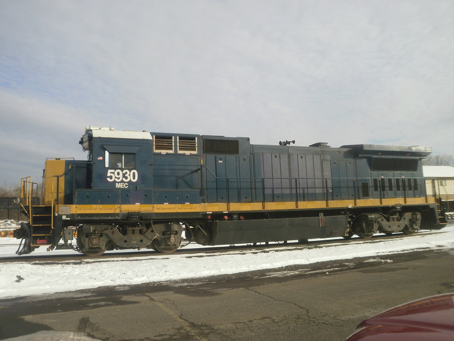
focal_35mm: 31
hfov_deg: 58.3
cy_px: 170
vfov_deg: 45.5
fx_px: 407
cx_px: 227
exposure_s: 1/250
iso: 100
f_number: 8.5
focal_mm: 5.45
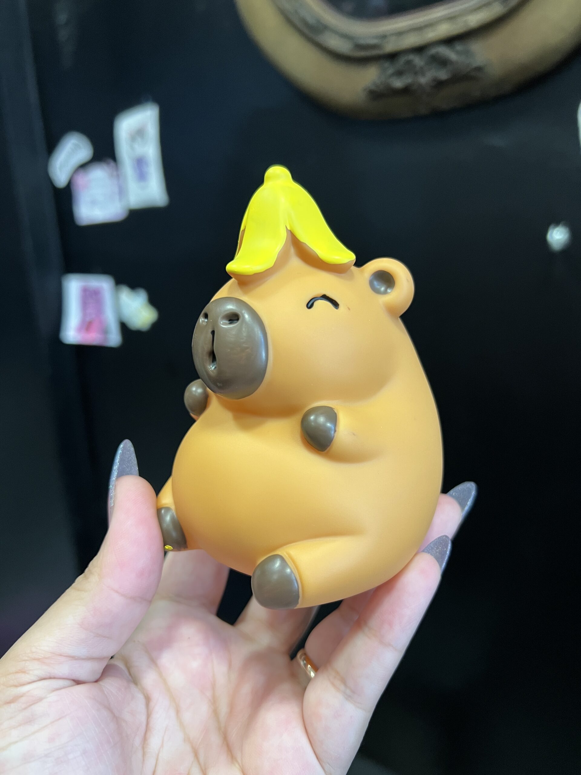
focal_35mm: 26
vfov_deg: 67.3
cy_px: 388
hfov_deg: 53.1
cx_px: 290
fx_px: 582
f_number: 1.5
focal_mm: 5.7
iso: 200
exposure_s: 1/50
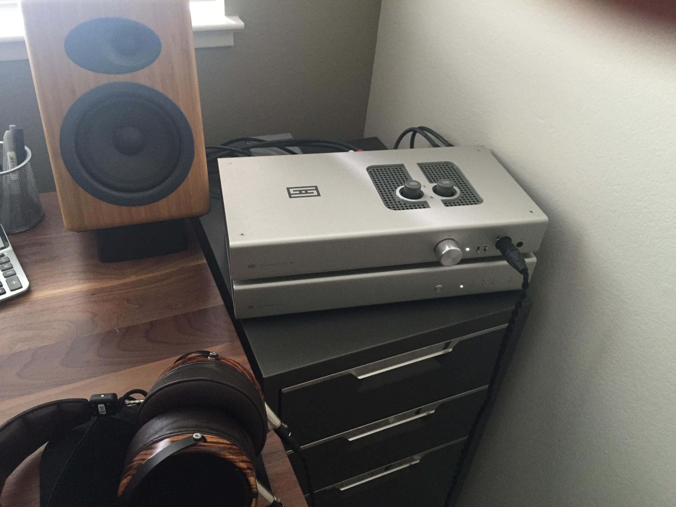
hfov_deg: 61.7
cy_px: 254
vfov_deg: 48.2
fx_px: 566
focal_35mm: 29
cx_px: 338
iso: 160
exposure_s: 1/30
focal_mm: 4.15
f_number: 2.2
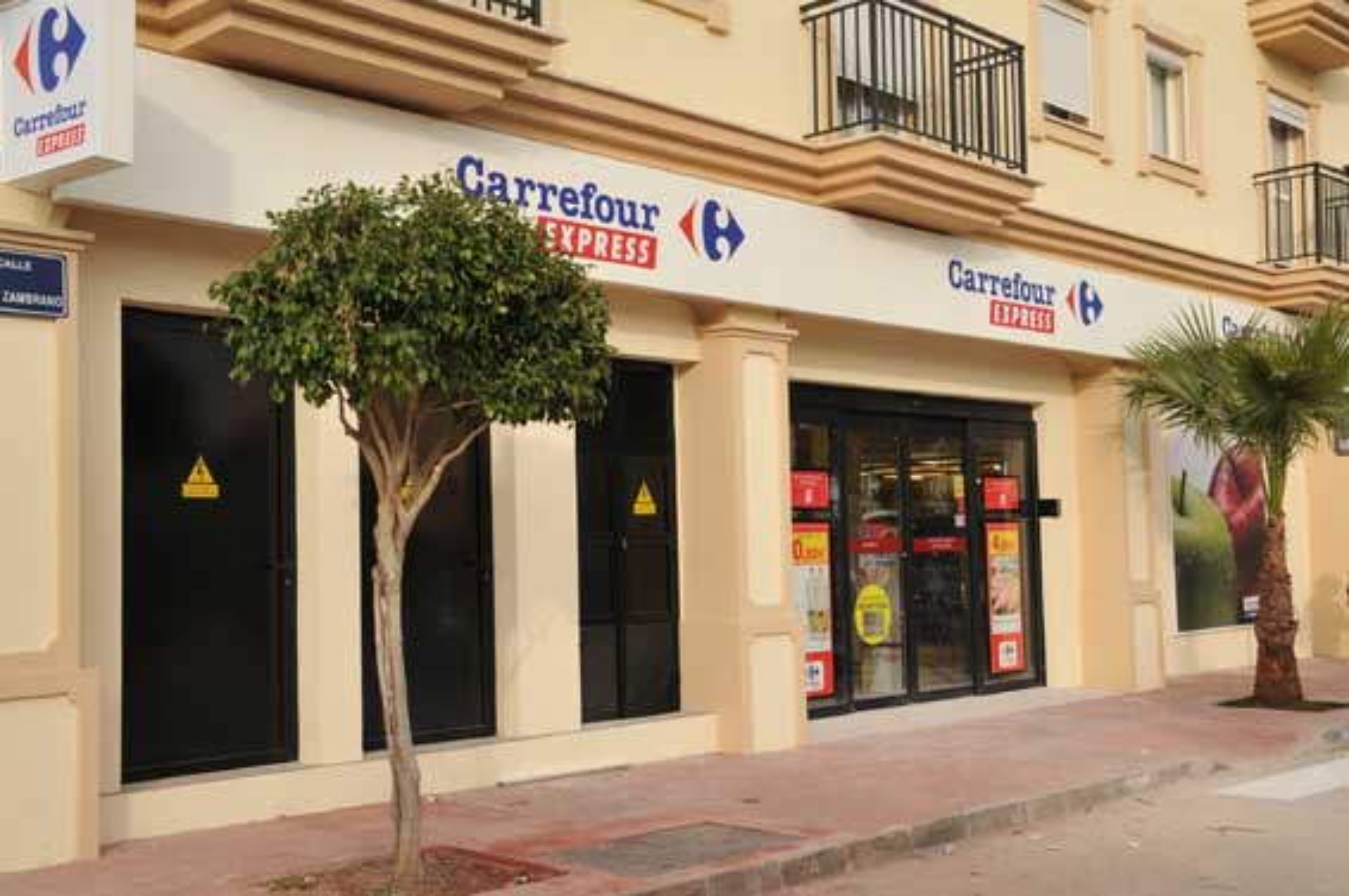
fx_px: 1460
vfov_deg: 34.1
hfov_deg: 49.6
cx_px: 674
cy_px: 448
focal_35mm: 39
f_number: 11
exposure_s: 1/125
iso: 200
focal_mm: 26
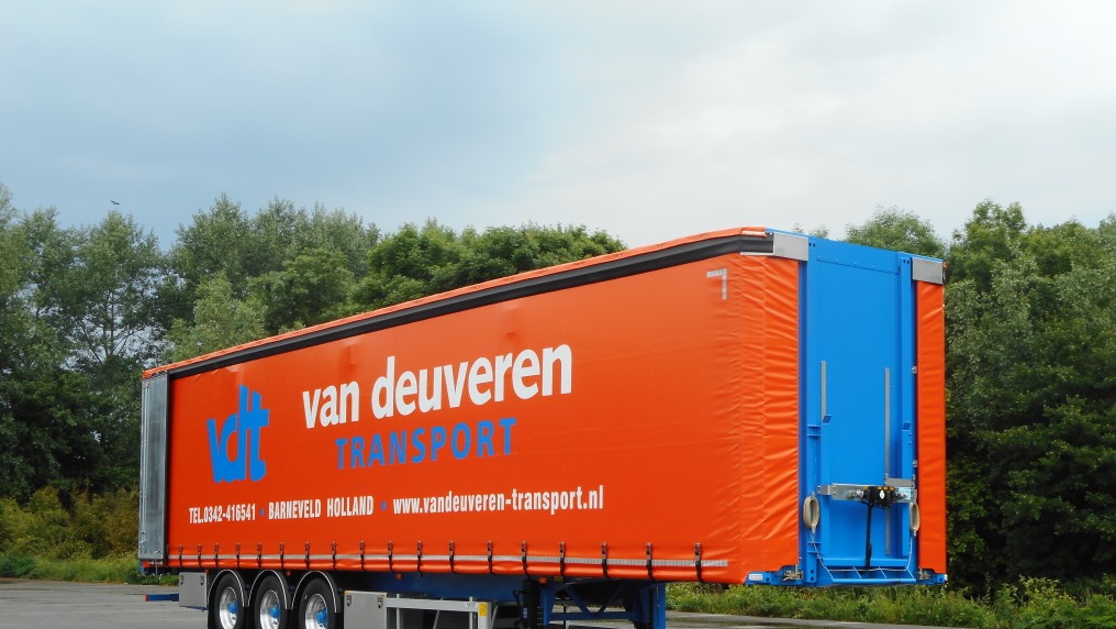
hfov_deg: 37.2
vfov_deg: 21.4
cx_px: 558
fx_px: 1657
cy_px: 411
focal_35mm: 56
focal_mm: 9.1
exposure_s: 1/200
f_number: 4.9
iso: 80
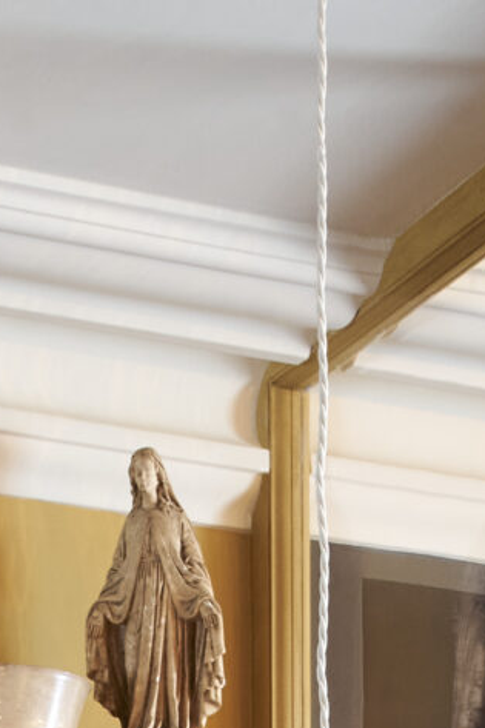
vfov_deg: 11.4
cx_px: 183
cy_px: 1595
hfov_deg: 8.7
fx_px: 3175
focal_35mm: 157
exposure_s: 4
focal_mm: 33
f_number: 11
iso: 400
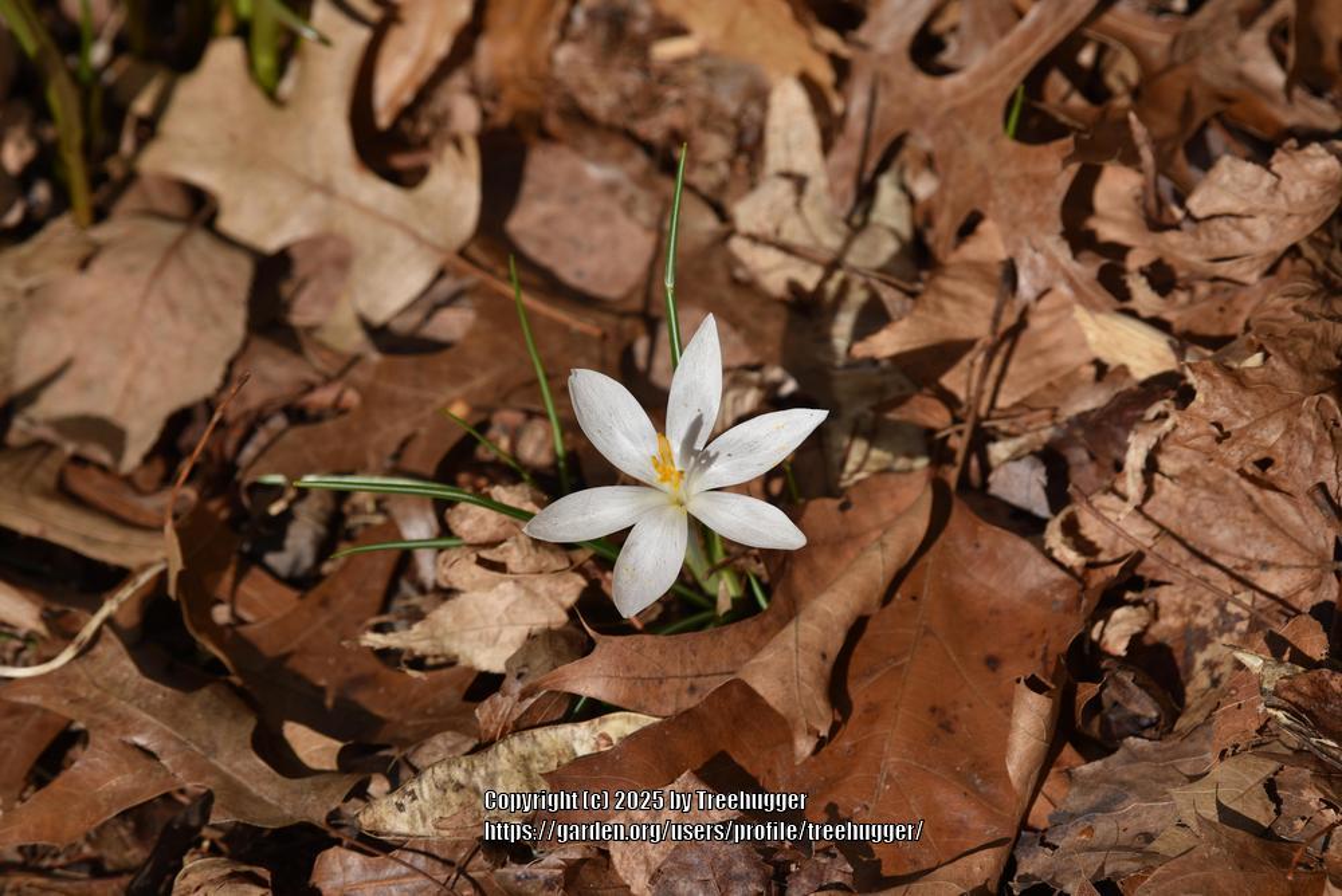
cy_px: 448
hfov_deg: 10.3
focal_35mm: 200
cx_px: 671
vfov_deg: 6.9
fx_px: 7460
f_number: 8
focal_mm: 200
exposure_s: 1/400
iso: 200
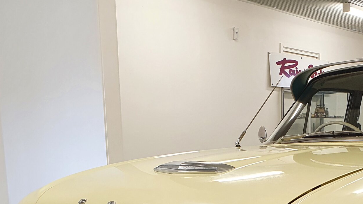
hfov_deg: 35.5
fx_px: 549
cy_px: 245
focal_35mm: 57
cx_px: 289
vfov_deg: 19.8
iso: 125
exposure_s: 1/100
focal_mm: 4.32
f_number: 2.4
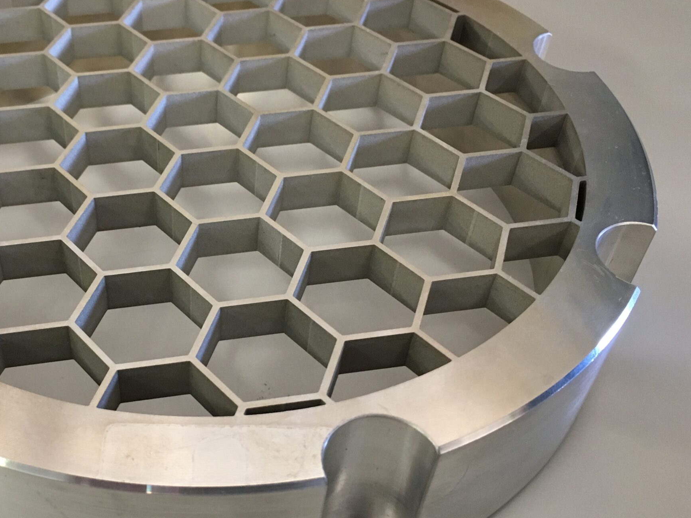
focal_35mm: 43
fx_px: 858
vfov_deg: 33.5
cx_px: 185
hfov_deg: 42.7
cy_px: 296
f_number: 2.2
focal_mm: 4.15
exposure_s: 1/33
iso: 160
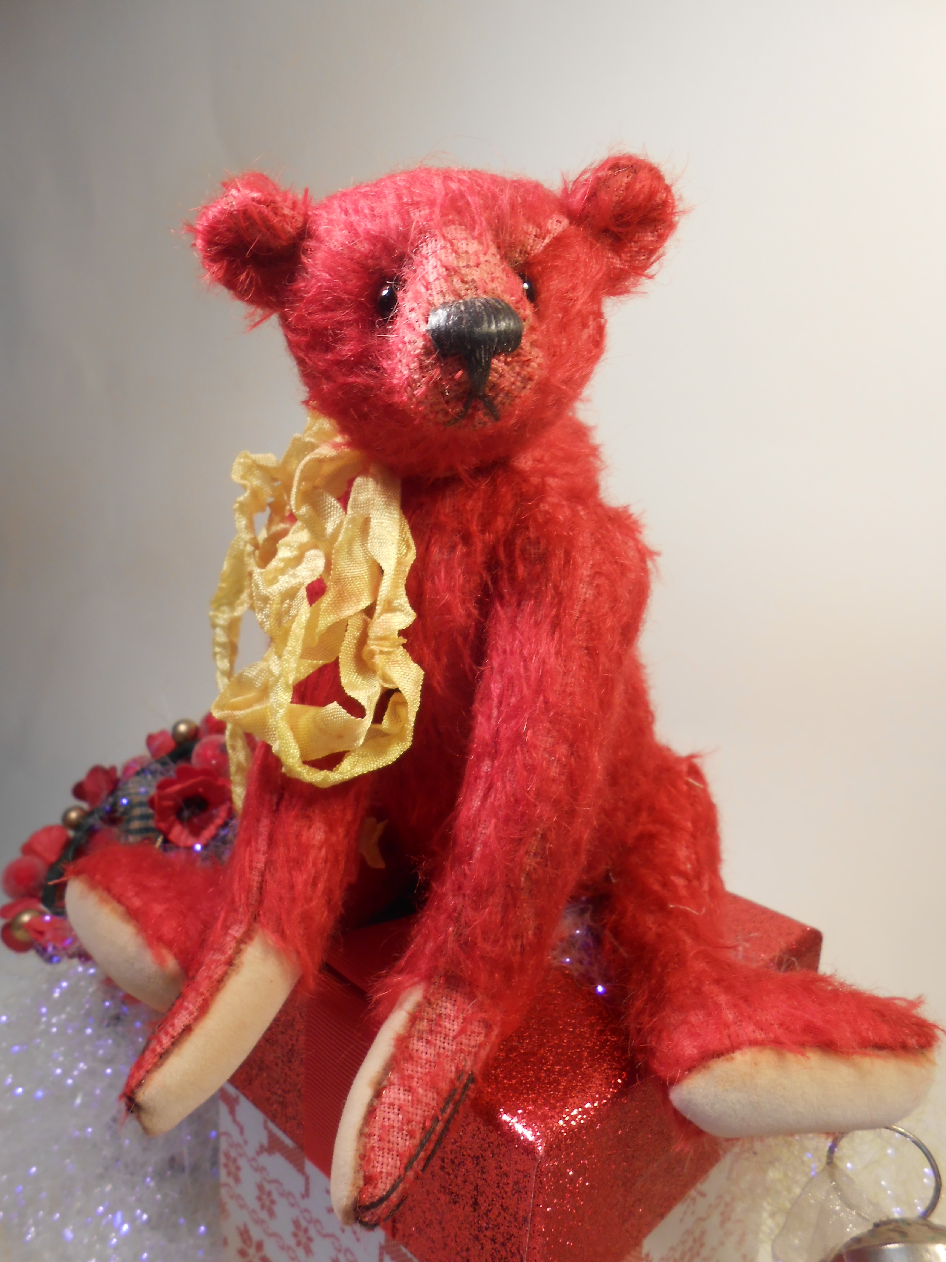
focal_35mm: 26
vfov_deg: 67.3
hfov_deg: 53.1
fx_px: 947
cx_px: 473
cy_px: 631
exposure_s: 1/40
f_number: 3.5
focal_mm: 4.6
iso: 80
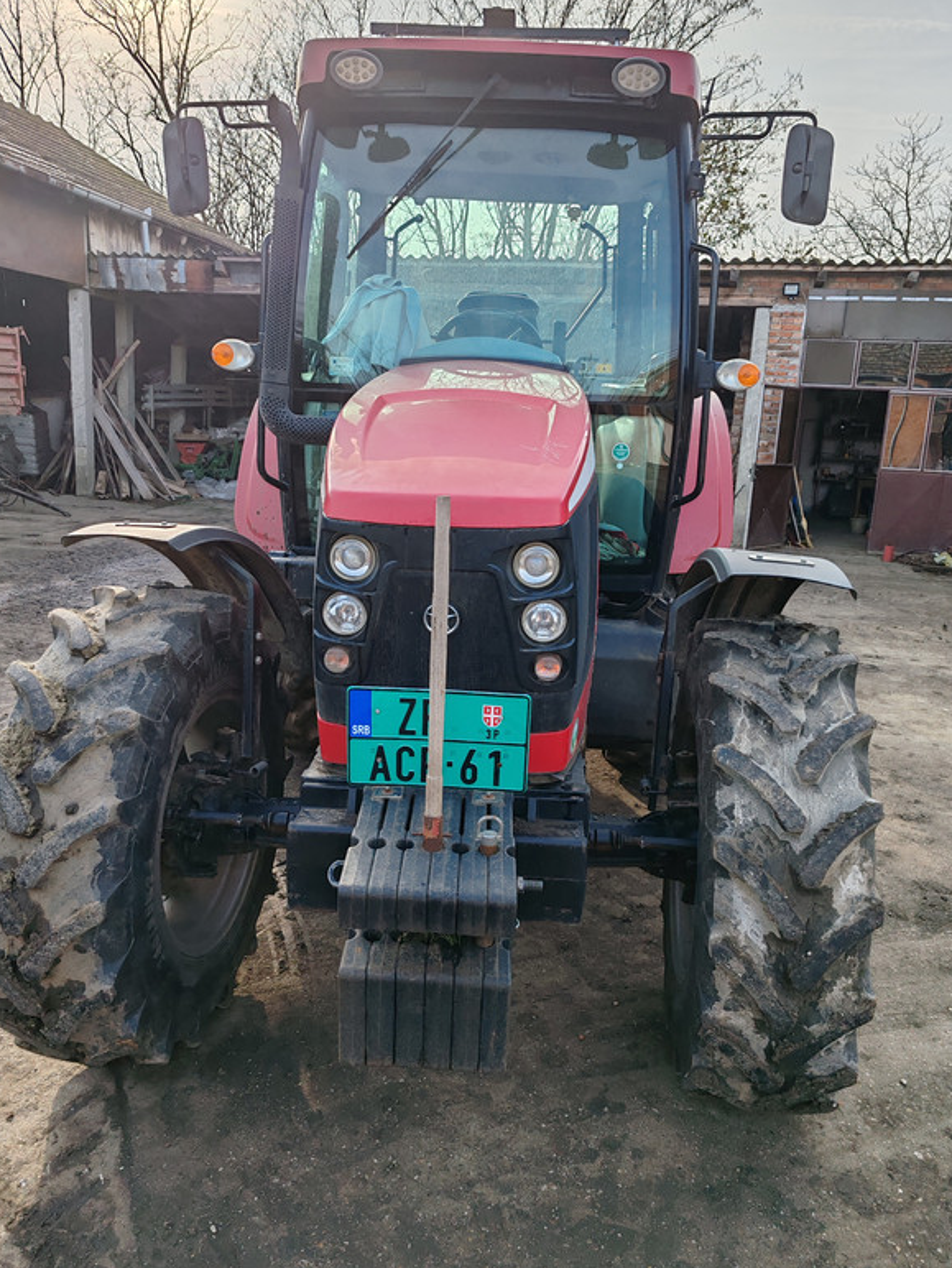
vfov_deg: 63.4
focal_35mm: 28
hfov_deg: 49.8
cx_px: 487
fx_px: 1026
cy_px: 638
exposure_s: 1/500
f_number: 1.9
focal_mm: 6.12
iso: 50
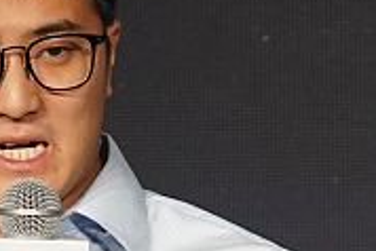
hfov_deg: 2.9
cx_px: 452
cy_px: 306
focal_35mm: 706
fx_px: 7380
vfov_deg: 2.0
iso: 2500
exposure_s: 1/200
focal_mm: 105
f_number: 4
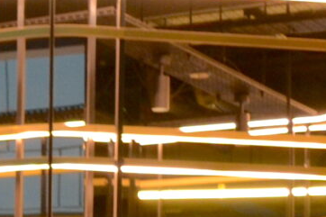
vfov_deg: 7.0
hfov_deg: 9.8
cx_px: -383
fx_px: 1729
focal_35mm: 191
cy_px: 425
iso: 400
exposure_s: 1/15
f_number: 3.5
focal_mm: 18
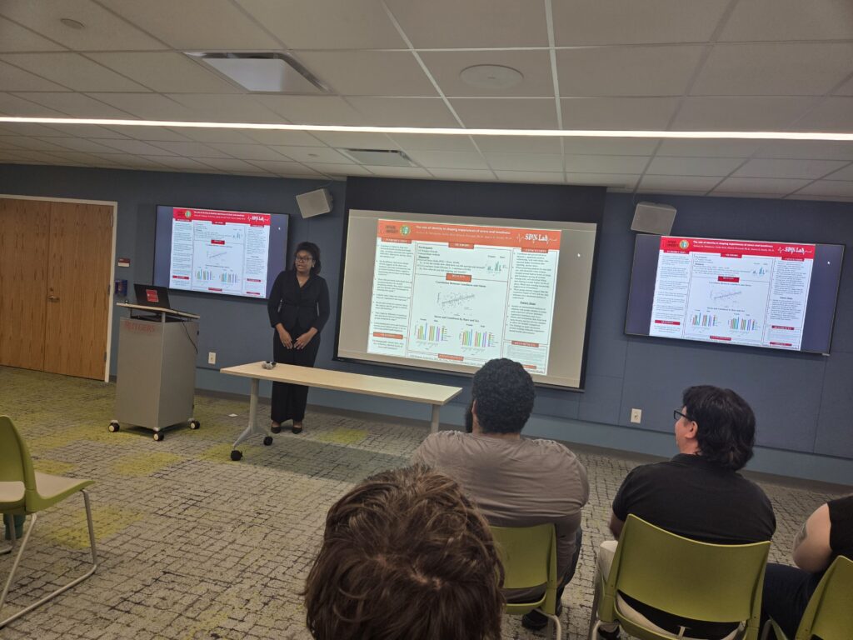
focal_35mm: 23
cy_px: 320
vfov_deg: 58.9
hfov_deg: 73.9
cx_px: 426
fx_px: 567
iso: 200
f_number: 1.8
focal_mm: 5.4
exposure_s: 1/120
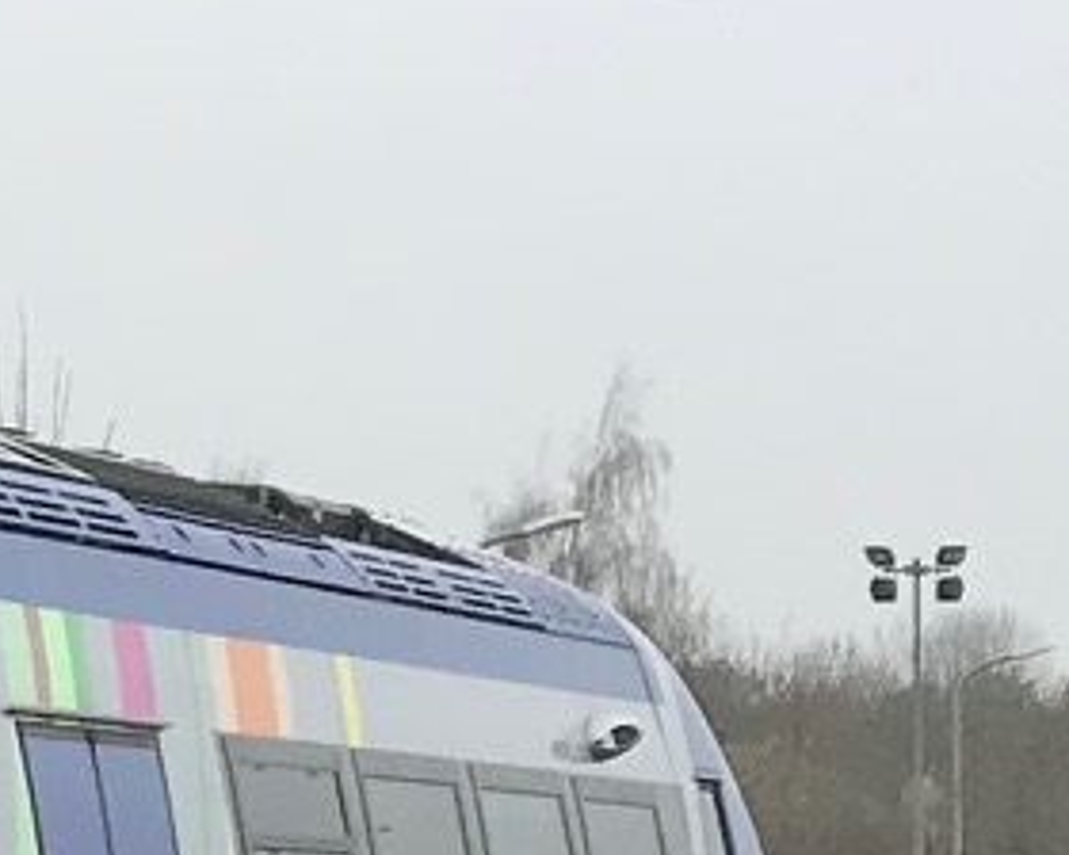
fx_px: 6233
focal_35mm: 197
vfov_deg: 7.8
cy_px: 786
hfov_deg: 8.2
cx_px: -2218
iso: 20
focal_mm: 3.99
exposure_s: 1/416
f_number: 1.8
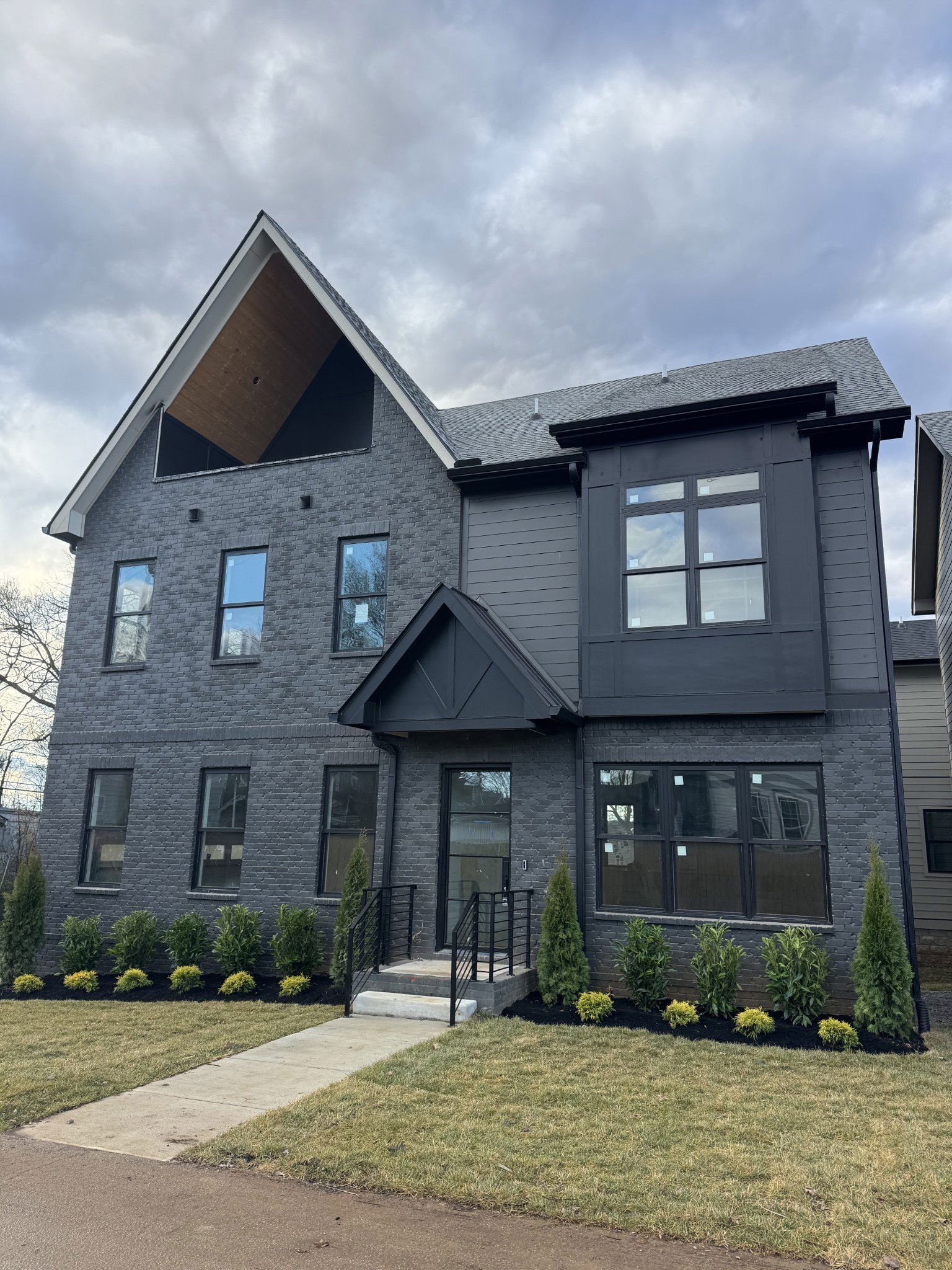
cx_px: 476
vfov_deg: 71.6
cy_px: 635
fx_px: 880
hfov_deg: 56.8
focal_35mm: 24
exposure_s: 1/888
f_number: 1.78
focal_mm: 6.76
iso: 80
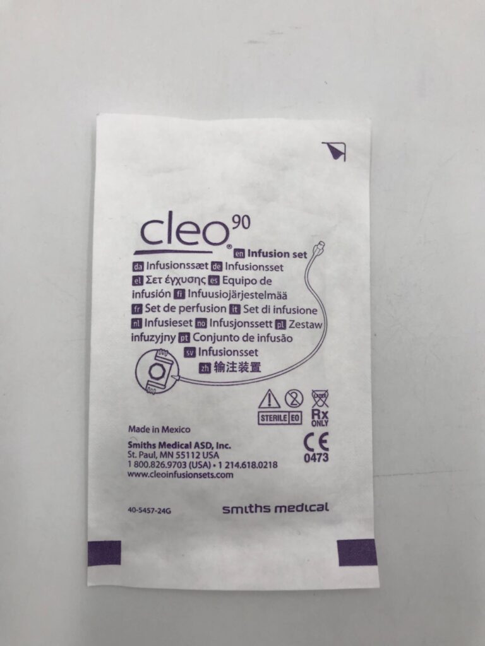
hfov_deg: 49.7
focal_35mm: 28
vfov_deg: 63.4
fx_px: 523
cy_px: 323
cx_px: 242
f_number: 1.8
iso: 20
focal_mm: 3.99
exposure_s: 1/243
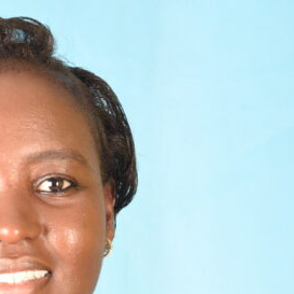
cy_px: 465
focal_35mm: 274
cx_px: 52
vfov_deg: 6.3
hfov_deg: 6.4
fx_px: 2633
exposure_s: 1/125
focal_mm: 86
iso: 320
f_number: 11
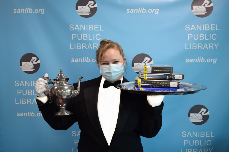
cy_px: 76
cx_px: 114
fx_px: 229
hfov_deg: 53.1
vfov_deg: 36.9
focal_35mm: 36
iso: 400
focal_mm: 24
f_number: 4.5
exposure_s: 1/80
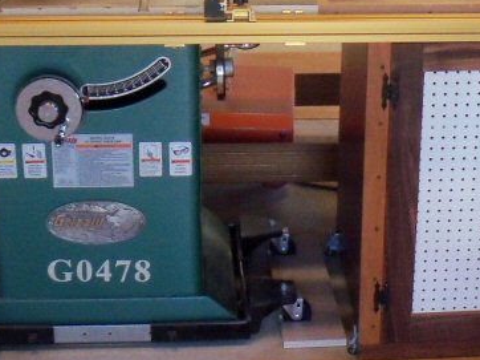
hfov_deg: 23.2
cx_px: 302
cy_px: 70
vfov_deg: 17.4
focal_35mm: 84
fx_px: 1164
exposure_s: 1/80
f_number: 3.5
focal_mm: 6.3
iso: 500
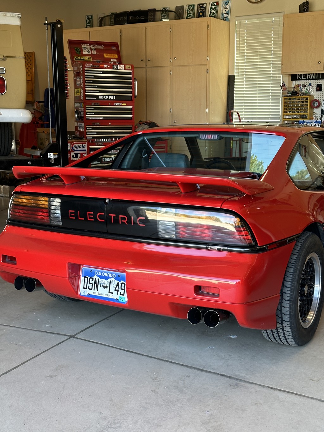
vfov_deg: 39.7
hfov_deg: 30.3
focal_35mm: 48
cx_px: 162
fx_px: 599
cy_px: 216
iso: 100
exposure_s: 1/120
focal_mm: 6.86
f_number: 1.78
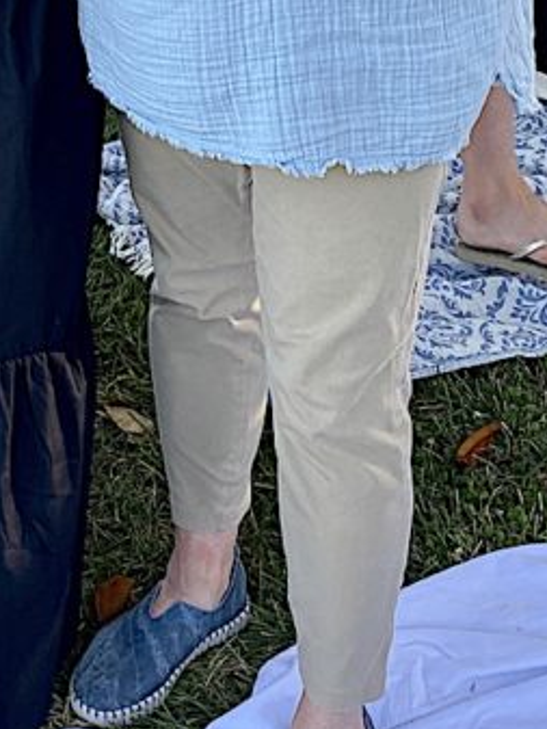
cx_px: -106
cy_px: -125
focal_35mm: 79
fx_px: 1663
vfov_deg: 22.9
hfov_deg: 17.8
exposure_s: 1/148
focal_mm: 4.25
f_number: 1.8
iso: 32
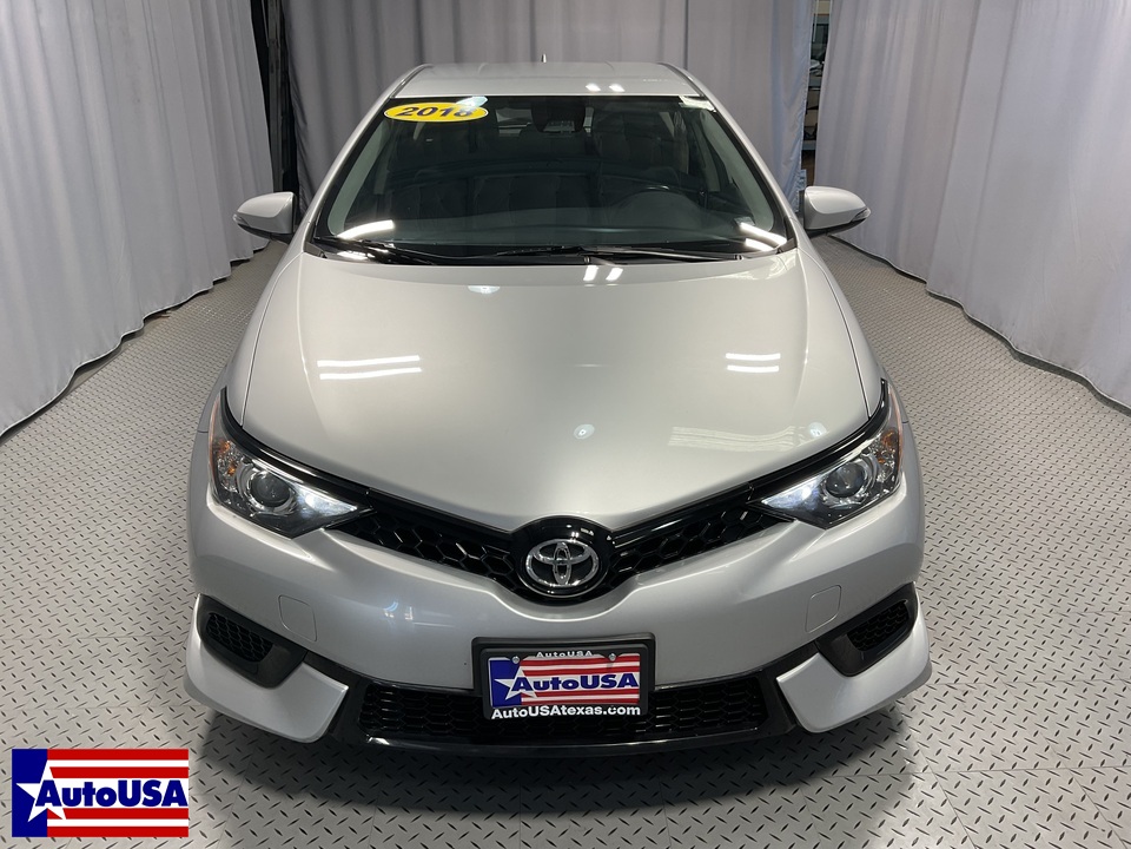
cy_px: 424
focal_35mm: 29
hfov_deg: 61.7
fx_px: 948
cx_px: 566
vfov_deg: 48.2
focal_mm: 3
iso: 20
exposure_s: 1/120
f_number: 1.8
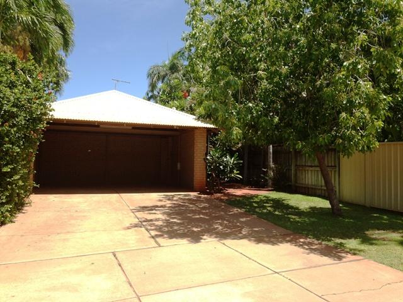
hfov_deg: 55.4
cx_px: 202
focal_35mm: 33
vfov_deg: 42.9
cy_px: 151
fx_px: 384
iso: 50
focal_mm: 4.12
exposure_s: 1/951
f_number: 2.4
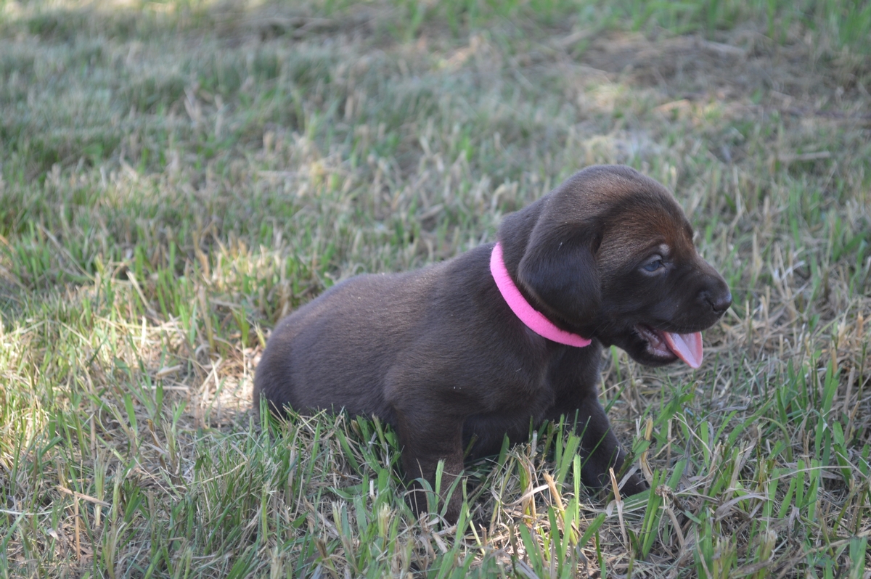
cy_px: 290
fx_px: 1994
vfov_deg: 16.5
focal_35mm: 82
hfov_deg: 24.6
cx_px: 436
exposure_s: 1/125
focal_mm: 55
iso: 250
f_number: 5.6
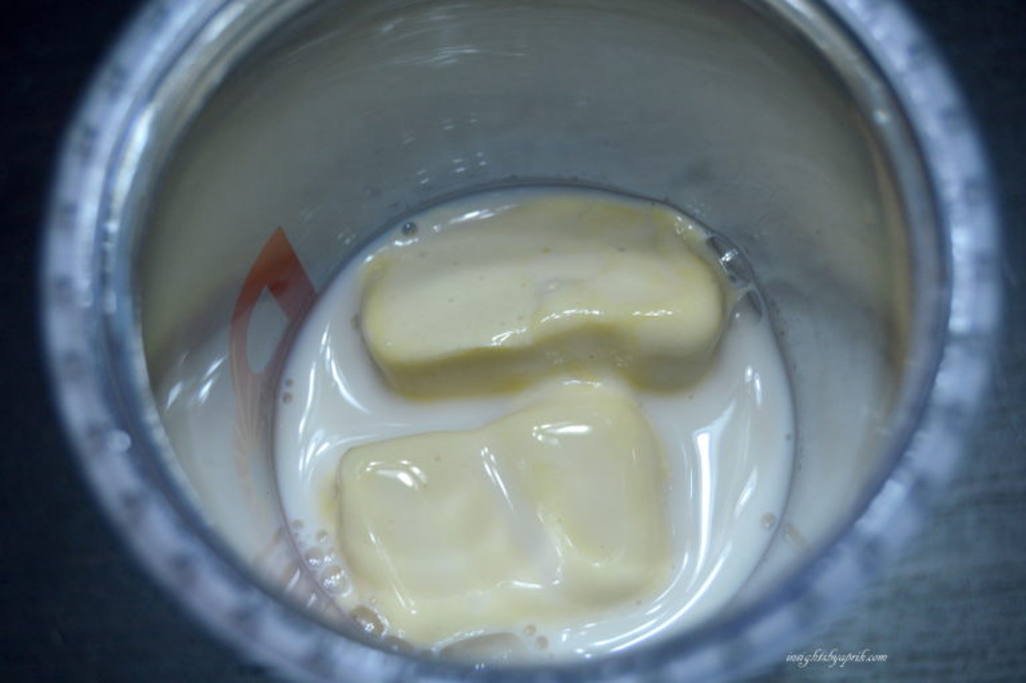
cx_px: 513
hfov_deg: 31.9
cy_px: 342
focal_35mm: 63
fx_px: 1794
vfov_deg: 21.5
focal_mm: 42
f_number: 5
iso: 450
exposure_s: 1/60
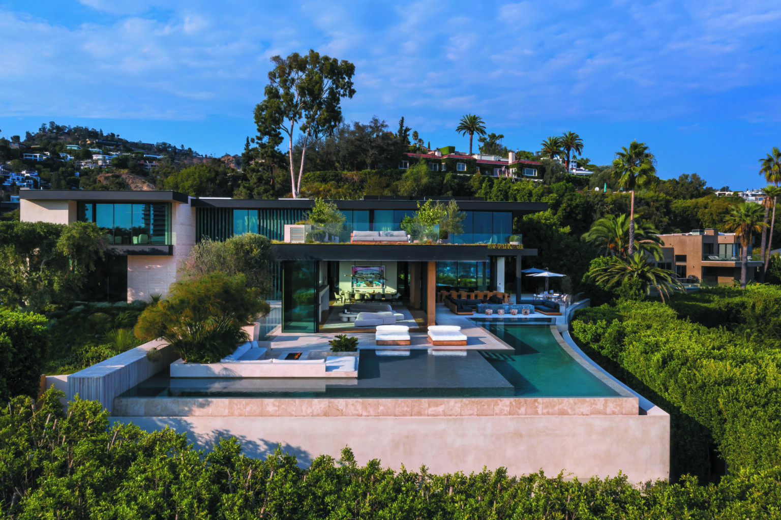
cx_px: 390
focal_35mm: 28
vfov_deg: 46.4
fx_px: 607
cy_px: 260
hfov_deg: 65.5
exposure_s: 1/160
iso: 100
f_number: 11
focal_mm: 10.26
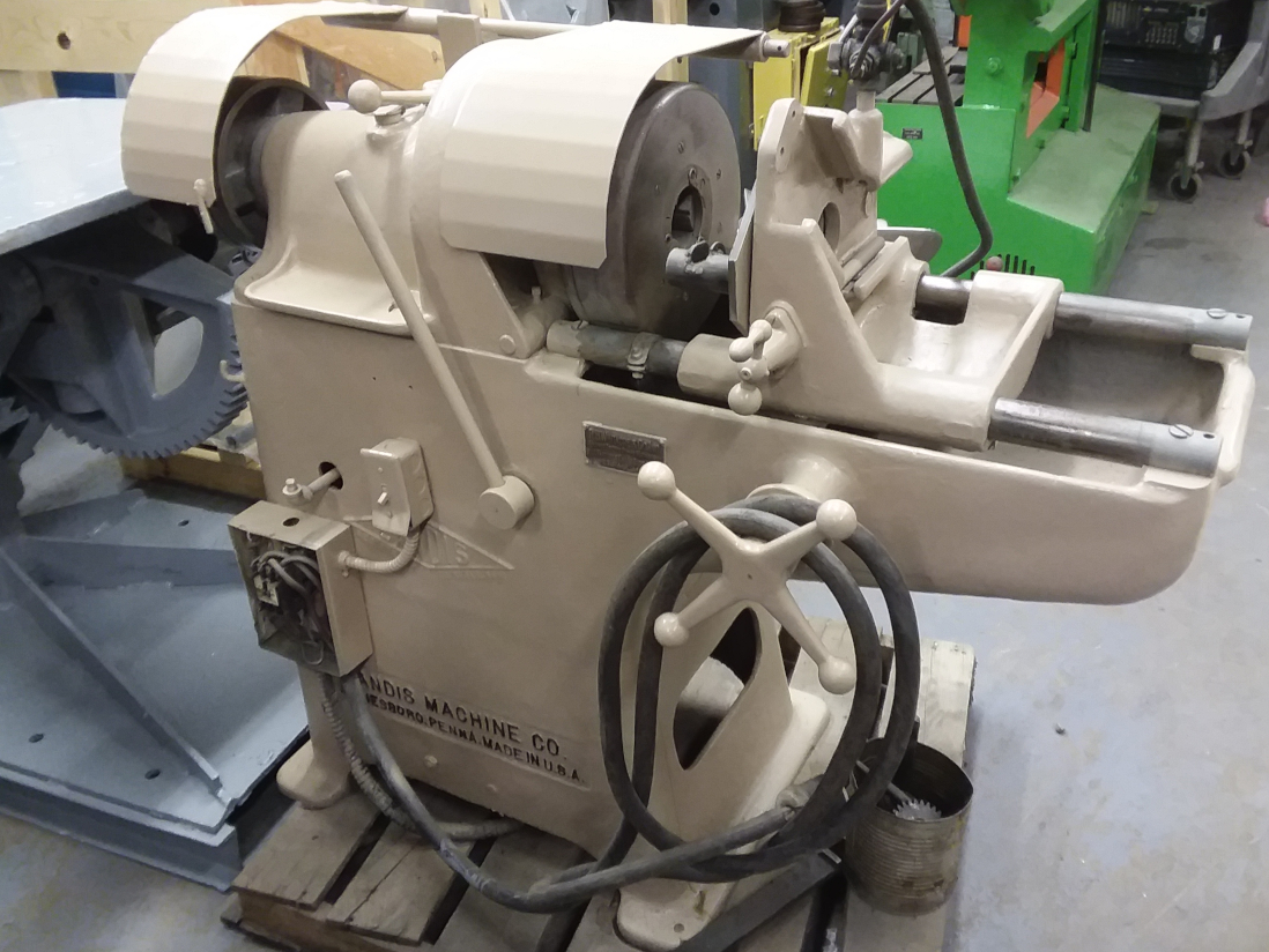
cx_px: 637
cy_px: 470
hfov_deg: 60.0
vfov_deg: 46.8
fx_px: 1100
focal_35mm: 30
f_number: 1.9
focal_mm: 2.47
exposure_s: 1/17
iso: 160
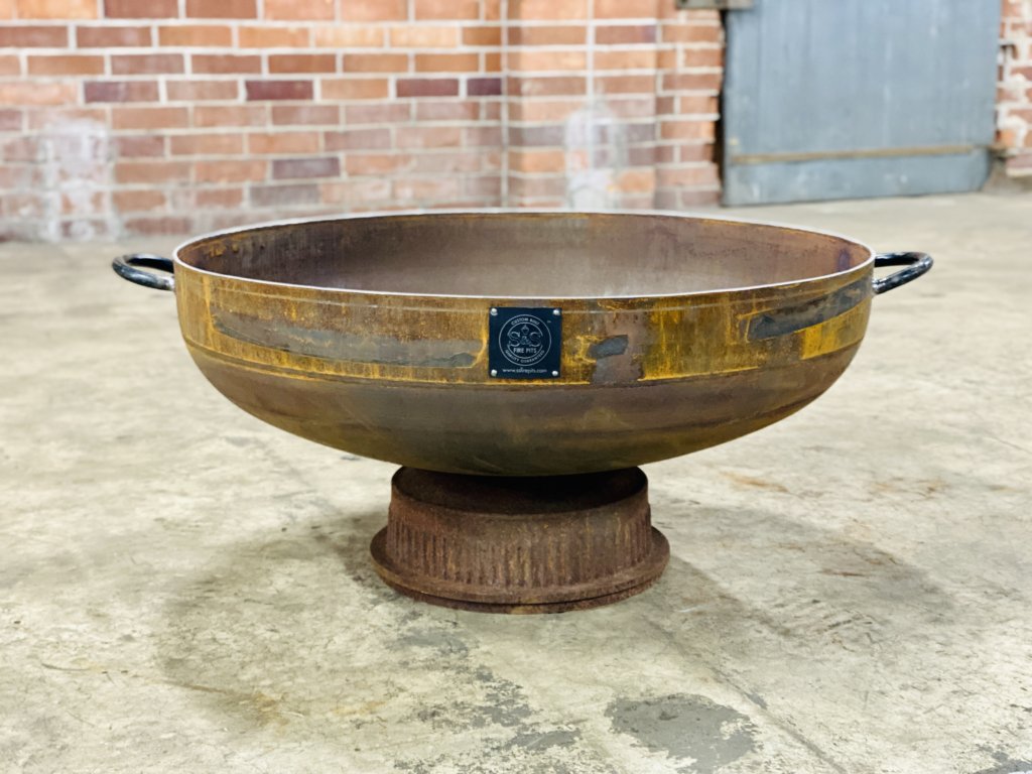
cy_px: 387
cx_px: 516
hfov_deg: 36.8
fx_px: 1550
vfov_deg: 28.0
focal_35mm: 52
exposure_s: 1/14
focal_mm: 6
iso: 500
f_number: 2
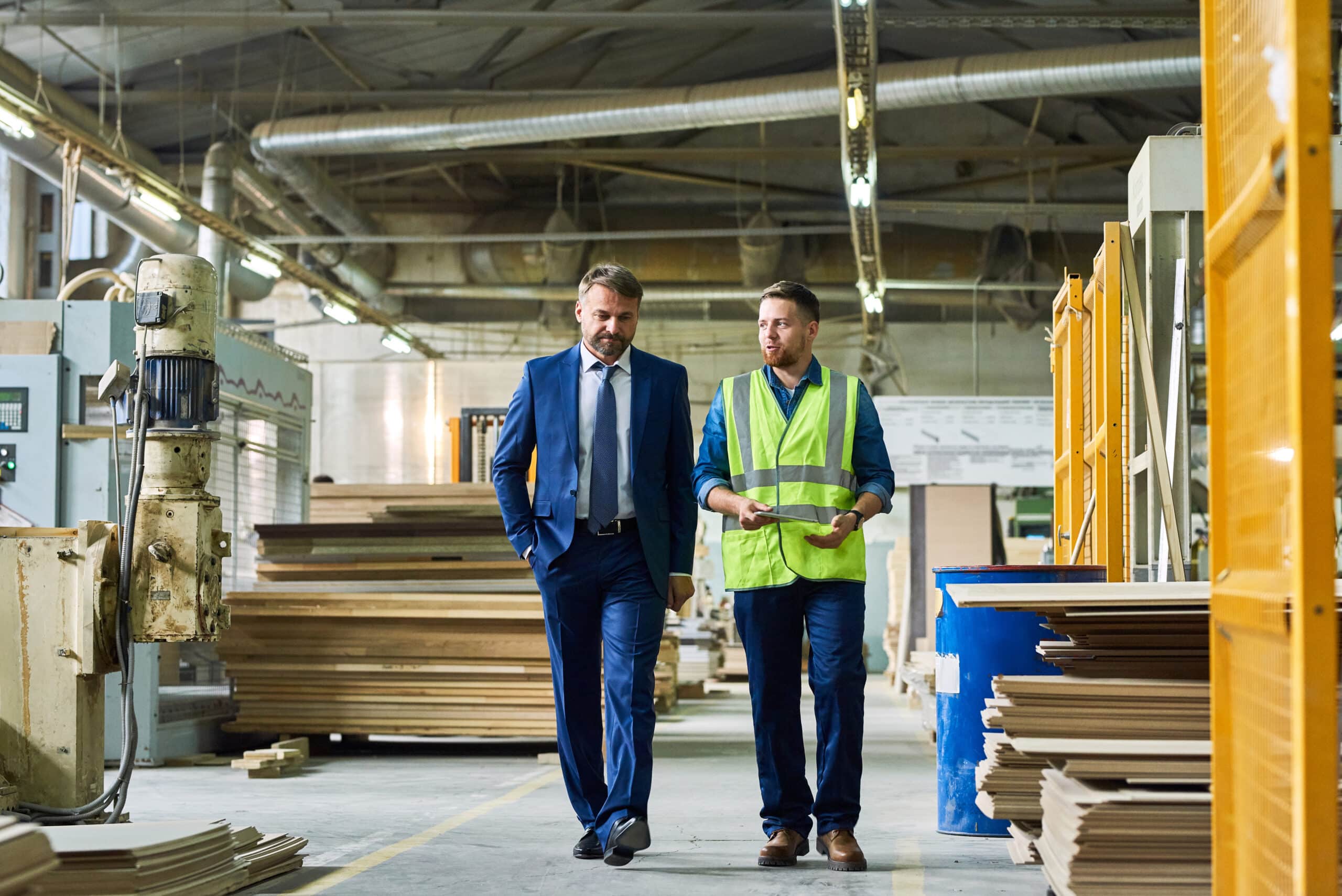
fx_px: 3169
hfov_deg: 23.9
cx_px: 671
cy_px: 448
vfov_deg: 16.1
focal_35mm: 85
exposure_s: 1/125
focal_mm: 85
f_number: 3.5
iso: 800
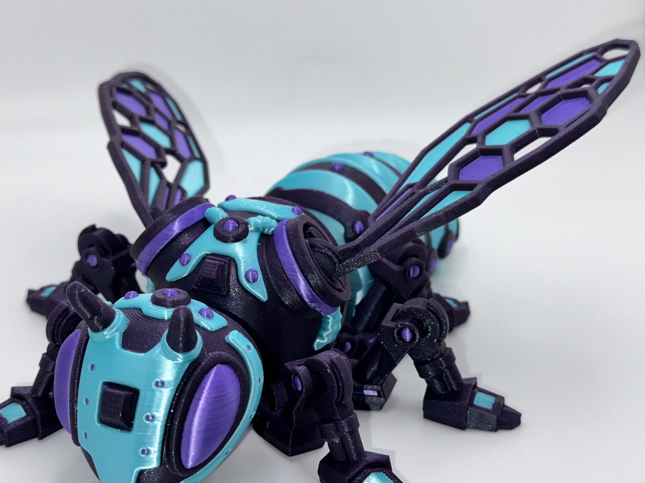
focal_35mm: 54
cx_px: 291
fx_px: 1006
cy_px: 264
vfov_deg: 27.0
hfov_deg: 35.5
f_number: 1.78
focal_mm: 6.86
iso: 40
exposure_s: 1/646
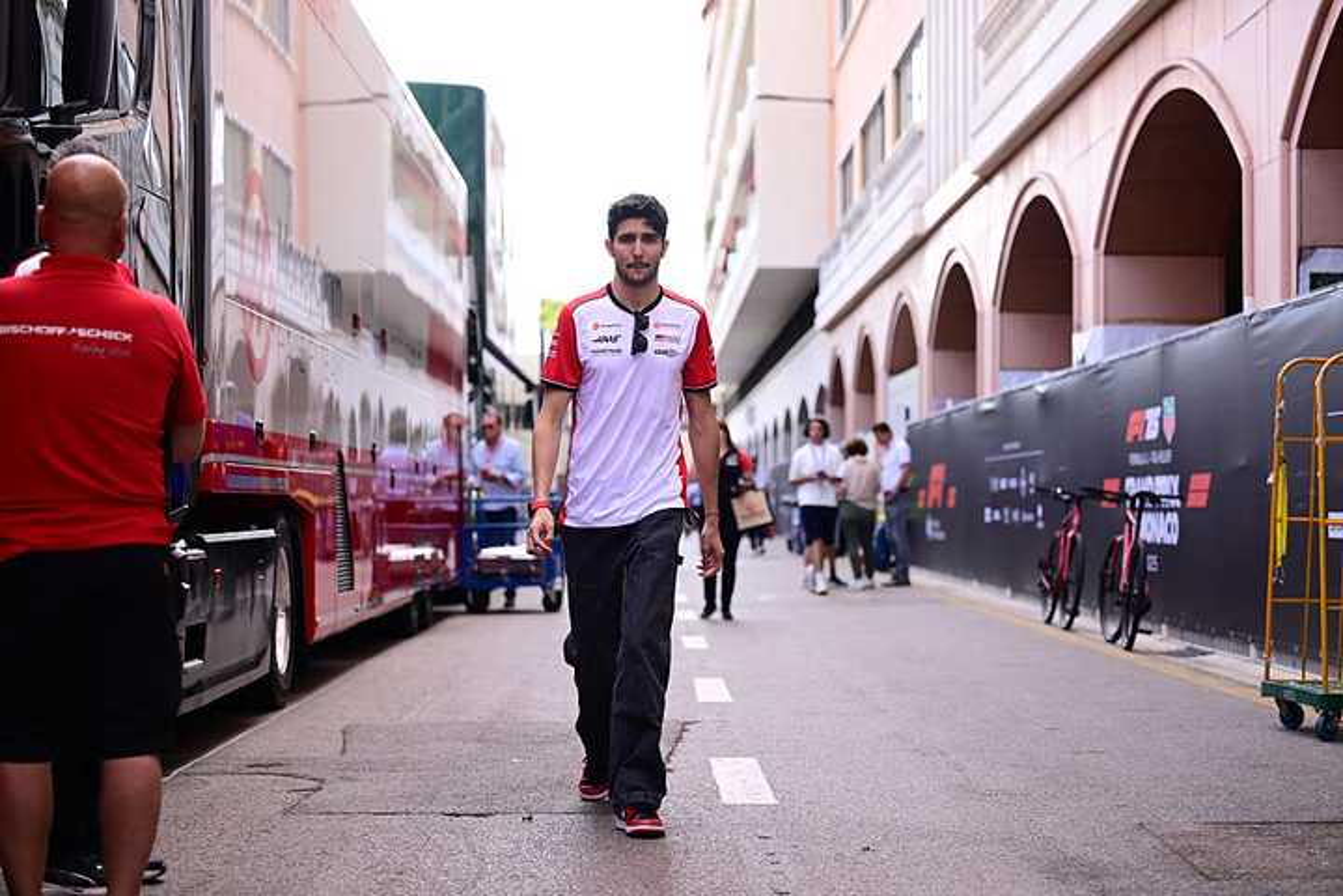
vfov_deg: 19.5
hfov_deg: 28.8
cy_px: 448
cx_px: 672
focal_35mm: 70
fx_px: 2611
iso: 320
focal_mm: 70
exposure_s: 1/640
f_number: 2.8
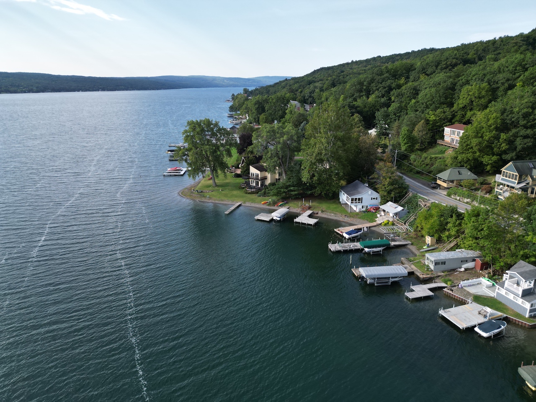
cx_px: 268
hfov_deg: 71.6
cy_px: 201
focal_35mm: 24
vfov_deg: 56.8
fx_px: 372
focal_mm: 6.72
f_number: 1.7
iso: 100
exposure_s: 1/1250
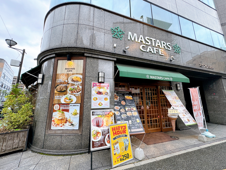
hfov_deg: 102.1
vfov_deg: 85.7
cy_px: 85
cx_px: 113
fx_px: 91
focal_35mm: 14
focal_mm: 2.22
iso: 80
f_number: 2.2
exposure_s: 1/99
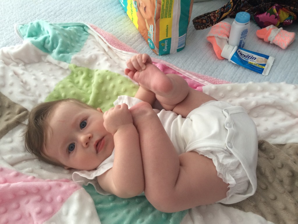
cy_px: 112
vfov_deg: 48.2
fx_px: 250
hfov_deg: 61.7
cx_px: 149
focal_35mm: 29
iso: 40
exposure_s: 1/30
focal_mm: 4.15
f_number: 2.2
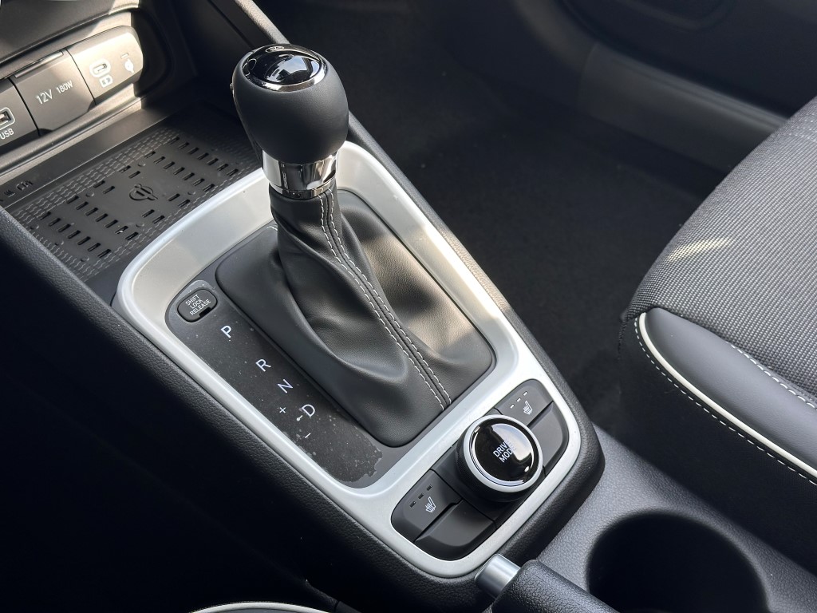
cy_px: 306
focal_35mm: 48
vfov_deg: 30.3
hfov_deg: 39.7
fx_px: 1133
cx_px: 408
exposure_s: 1/121
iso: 50
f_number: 1.78
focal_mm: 6.86
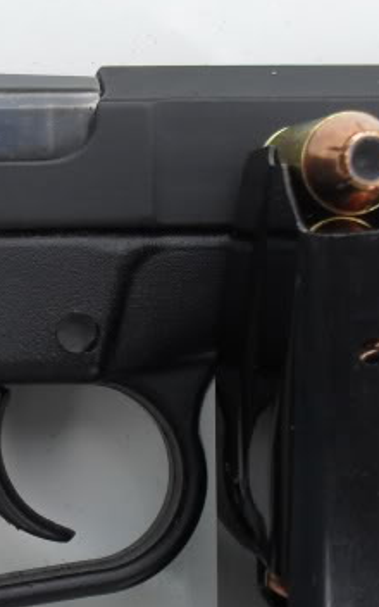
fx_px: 1785
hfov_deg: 11.8
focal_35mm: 108
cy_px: 476
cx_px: -119
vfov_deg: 19.1
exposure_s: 1/350
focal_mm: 6.3
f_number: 3.2
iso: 100
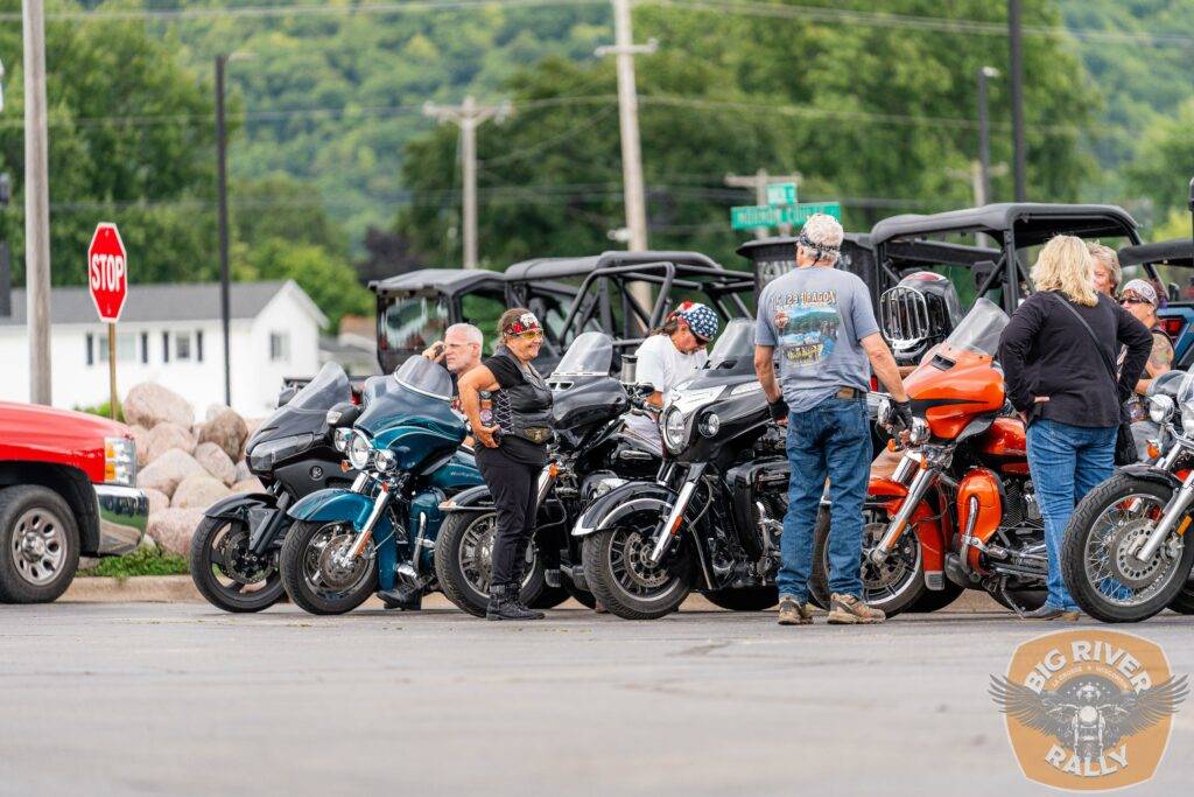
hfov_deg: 10.3
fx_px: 6634
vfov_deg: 6.9
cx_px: 597
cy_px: 398
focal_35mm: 200
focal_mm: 200
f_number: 2.8
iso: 320
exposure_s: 1/640
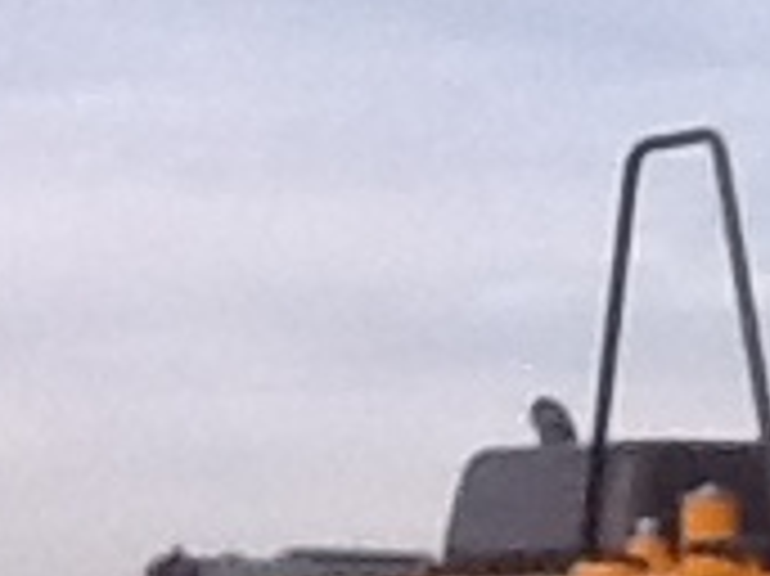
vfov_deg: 6.0
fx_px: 5490
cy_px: 266
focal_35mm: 247
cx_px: 1950
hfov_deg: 7.4
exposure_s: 1/1672
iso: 40
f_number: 2.4
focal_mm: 2.03
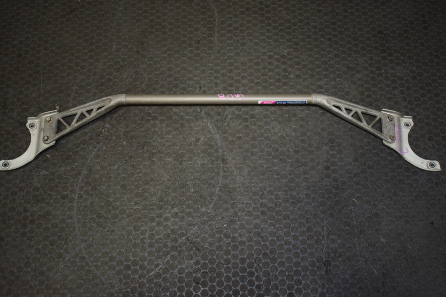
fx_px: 557
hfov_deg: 43.6
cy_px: 148
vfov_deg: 29.9
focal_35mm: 45
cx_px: 223
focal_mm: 30
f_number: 4.2
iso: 1000
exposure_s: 1/60
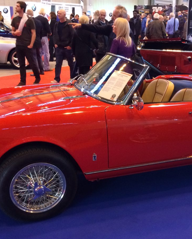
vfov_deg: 38.5
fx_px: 341
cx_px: 130
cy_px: 151
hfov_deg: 31.2
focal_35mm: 48
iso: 320
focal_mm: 4.15
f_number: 2.2
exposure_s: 1/25
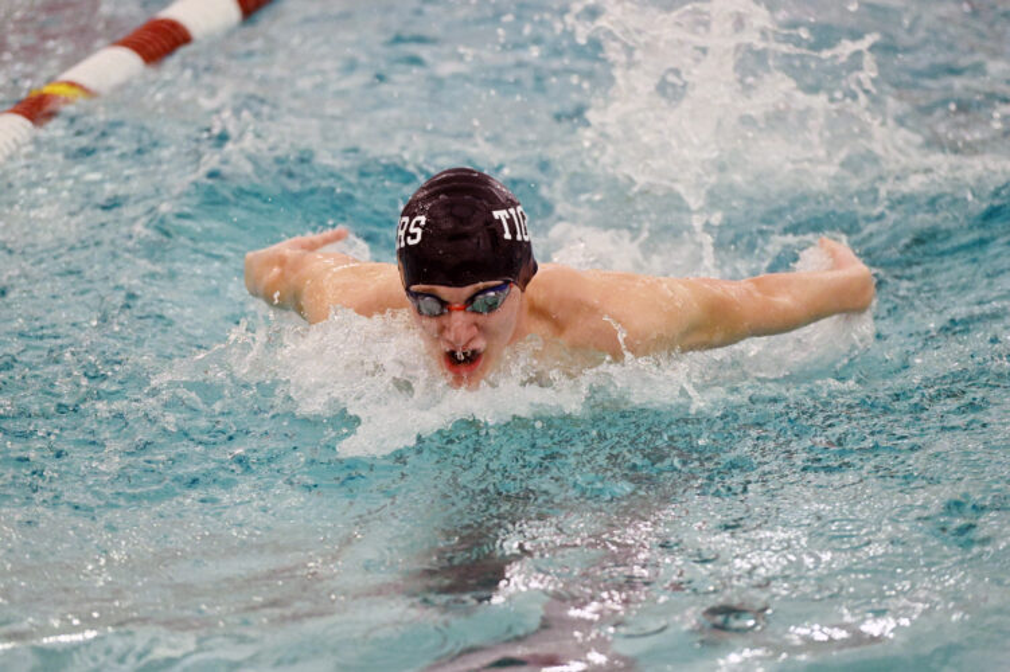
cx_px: 505
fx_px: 5608
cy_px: 336
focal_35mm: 200
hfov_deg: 10.3
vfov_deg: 6.9
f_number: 4.5
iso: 12800
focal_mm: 200
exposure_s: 1/1000
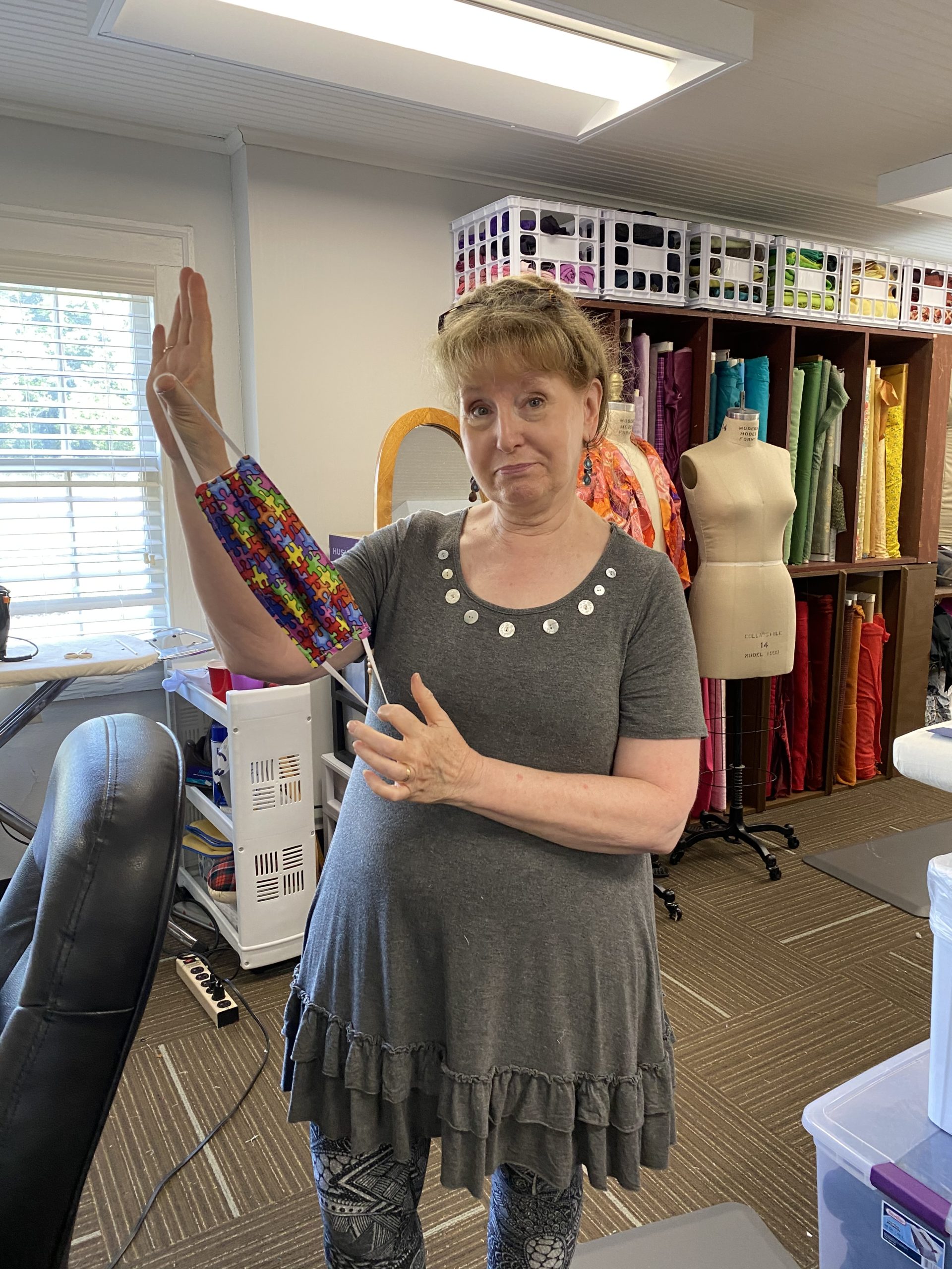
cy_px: 634
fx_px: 953
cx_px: 476
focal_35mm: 26
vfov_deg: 67.3
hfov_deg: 53.1
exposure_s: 1/60
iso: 125
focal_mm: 4.25
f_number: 1.8
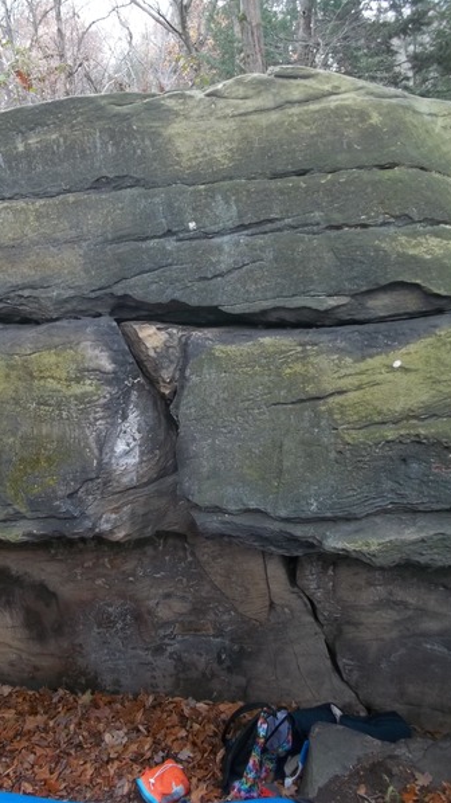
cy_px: 402
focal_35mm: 35
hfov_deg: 33.5
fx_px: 745
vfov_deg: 56.6
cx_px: 170
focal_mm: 5.7
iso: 80
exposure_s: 1/60
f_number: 2.9
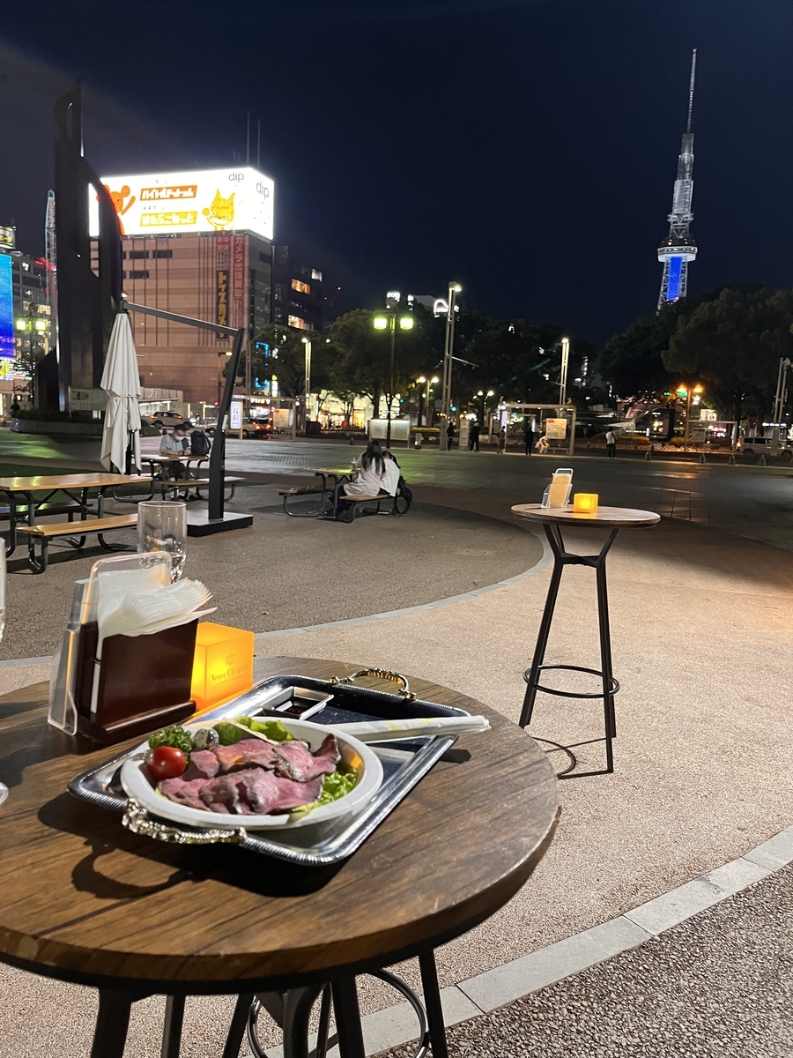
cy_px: 529
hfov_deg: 53.1
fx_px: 794
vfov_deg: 67.3
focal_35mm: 26
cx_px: 396
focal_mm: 5.1
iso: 400
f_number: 1.6
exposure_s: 1/40
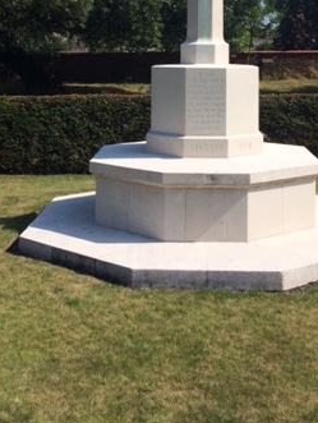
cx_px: 167
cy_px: 42
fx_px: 685
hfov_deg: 26.1
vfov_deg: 32.6
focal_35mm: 56
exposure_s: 1/2740
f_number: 2.2
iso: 32
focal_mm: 4.15
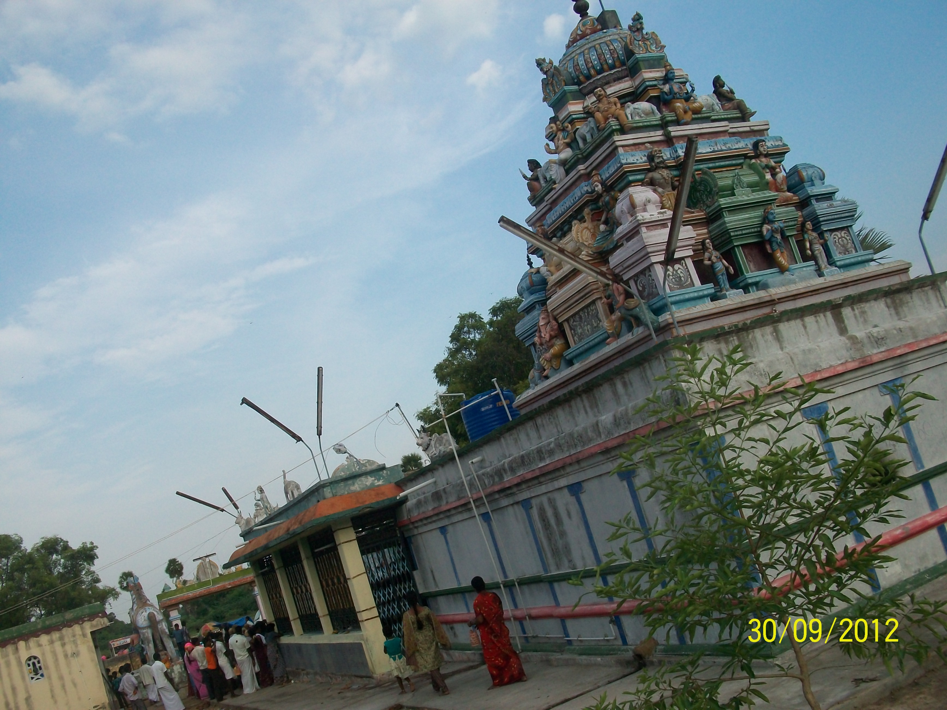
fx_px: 930
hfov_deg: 54.0
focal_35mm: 34
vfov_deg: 41.8
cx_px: 474
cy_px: 355
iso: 80
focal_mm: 5.7
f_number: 5.5
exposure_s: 1/320
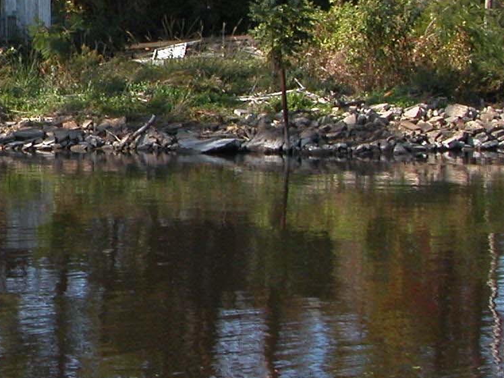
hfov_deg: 15.7
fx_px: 1747
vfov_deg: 12.3
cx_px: -123
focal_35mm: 120
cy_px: 53
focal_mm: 8.9
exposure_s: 1/232
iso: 100
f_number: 5.6
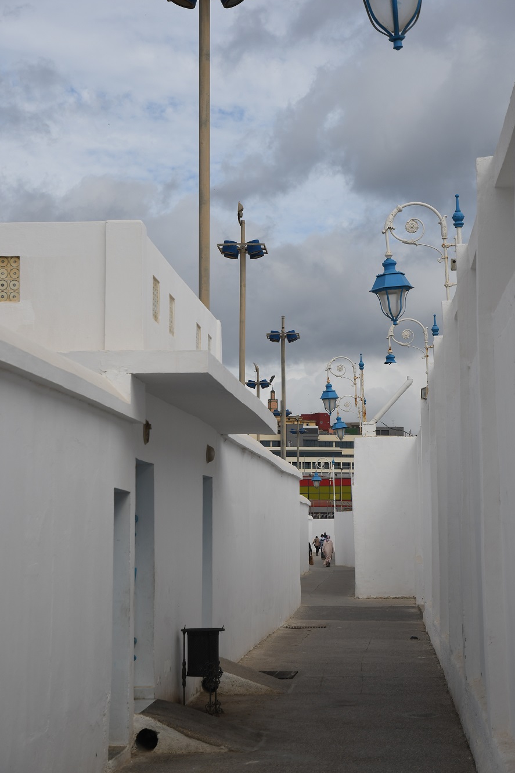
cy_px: 386
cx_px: 257
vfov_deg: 30.1
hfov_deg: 20.3
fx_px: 1437
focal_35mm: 67
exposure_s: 1/2000
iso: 200
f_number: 5
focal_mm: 44
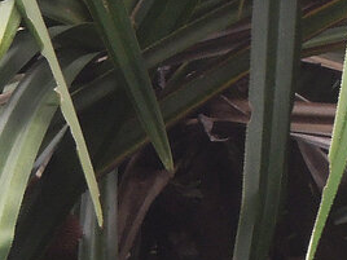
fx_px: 4982
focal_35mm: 497
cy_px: 572
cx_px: -494
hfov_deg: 3.9
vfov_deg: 3.0
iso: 160
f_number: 5.5
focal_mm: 17.9
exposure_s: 1/200
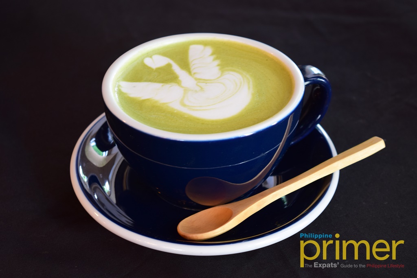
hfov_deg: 24.6
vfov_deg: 16.6
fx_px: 956
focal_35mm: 82
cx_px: 208
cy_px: 139
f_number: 5.6
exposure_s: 1/2
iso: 400
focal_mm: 55
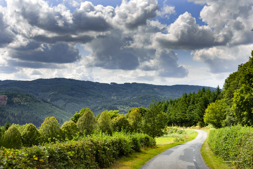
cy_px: 84
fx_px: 309
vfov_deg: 30.5
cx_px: 126
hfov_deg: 44.5
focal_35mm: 44
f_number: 9
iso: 160
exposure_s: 1/320
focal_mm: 44
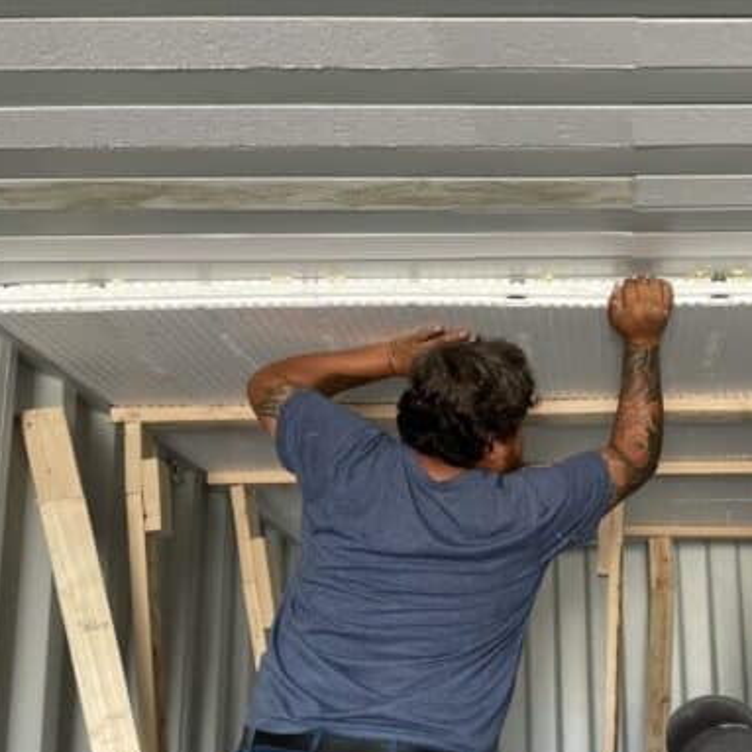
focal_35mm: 48
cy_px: 522
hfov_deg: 33.5
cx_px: 679
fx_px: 1180
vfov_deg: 34.9
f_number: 1.6
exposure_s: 1/121
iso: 125
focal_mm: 4.2
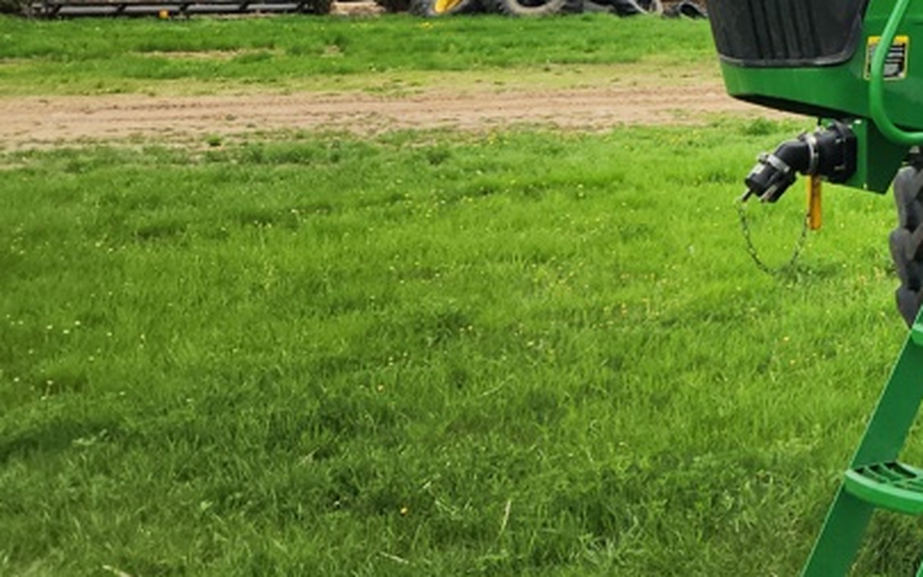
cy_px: -141
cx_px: 1386
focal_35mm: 77
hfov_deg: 22.1
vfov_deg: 16.2
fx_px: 1937
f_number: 1.8
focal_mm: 5.4
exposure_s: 1/430
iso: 20
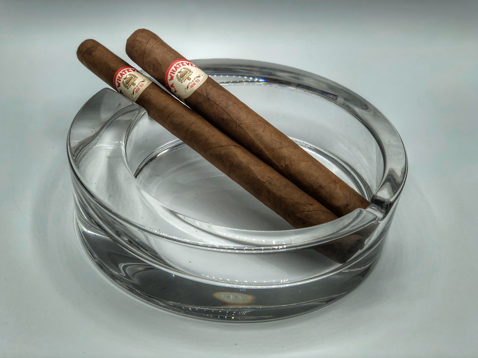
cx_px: 239
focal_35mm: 57
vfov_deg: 25.7
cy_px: 179
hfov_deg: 33.8
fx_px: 787
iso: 20
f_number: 2.8
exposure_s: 1/229
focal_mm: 6.6
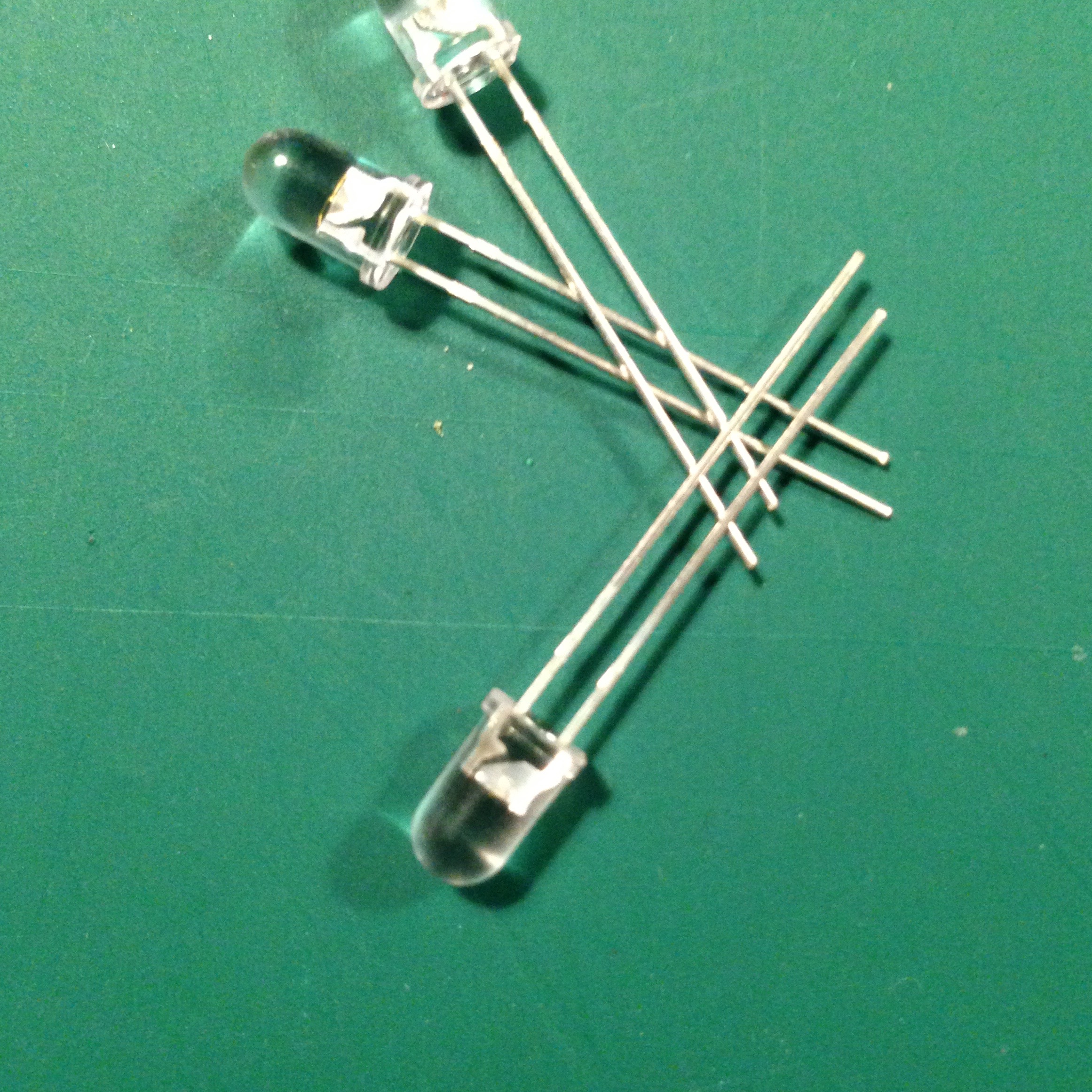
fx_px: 1463
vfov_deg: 40.8
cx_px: 568
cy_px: 469
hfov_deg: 40.9
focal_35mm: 41
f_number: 2.4
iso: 320
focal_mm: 4.12
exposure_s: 1/20
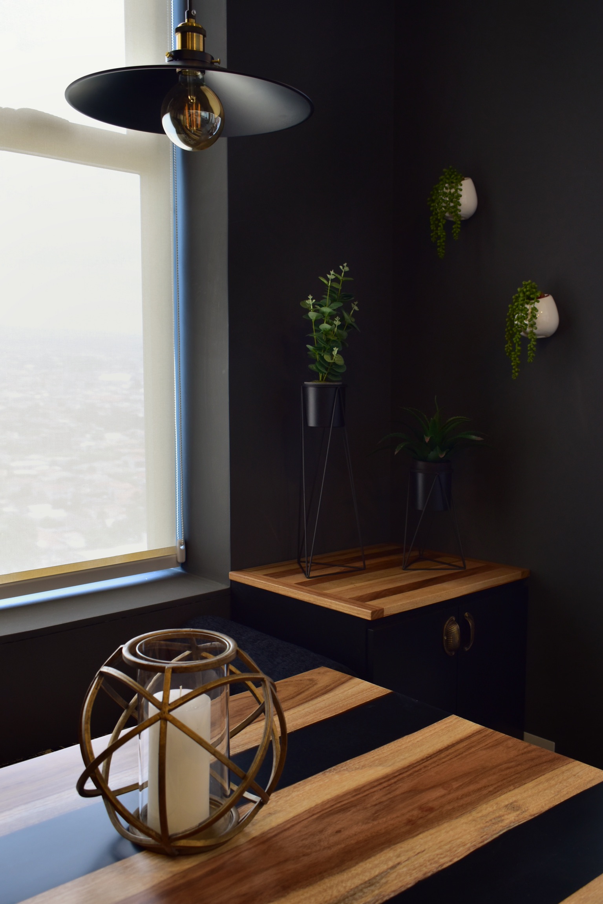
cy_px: 452
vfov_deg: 53.1
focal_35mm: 36
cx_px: 302
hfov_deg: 36.9
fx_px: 904
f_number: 6.3
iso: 125
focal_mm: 24
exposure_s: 1/15
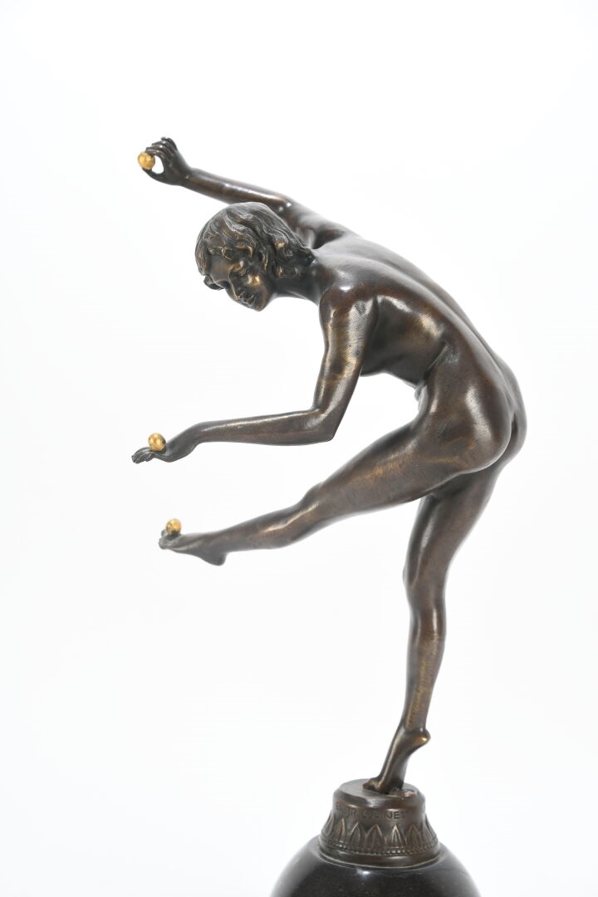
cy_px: 448
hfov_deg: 15.7
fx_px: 2168
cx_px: 299
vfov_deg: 23.4
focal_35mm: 87
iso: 100
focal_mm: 58
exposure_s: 1/250
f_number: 7.1
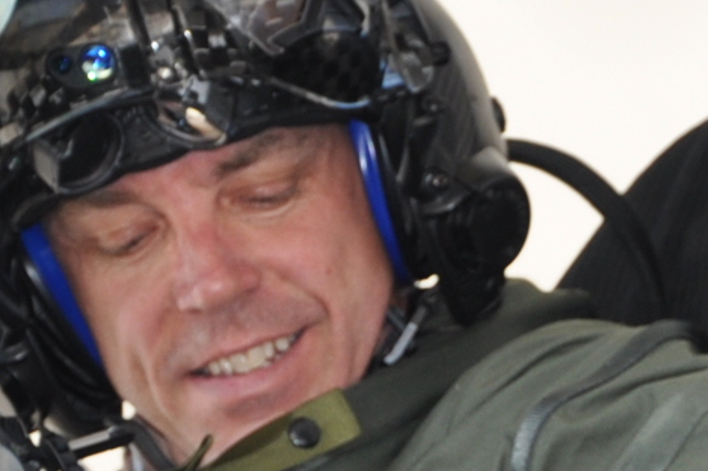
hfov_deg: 3.8
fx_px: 10769
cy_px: 408
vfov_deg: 2.5
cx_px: 616
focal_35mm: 548
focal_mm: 80
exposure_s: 1/200
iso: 280
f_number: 5.3
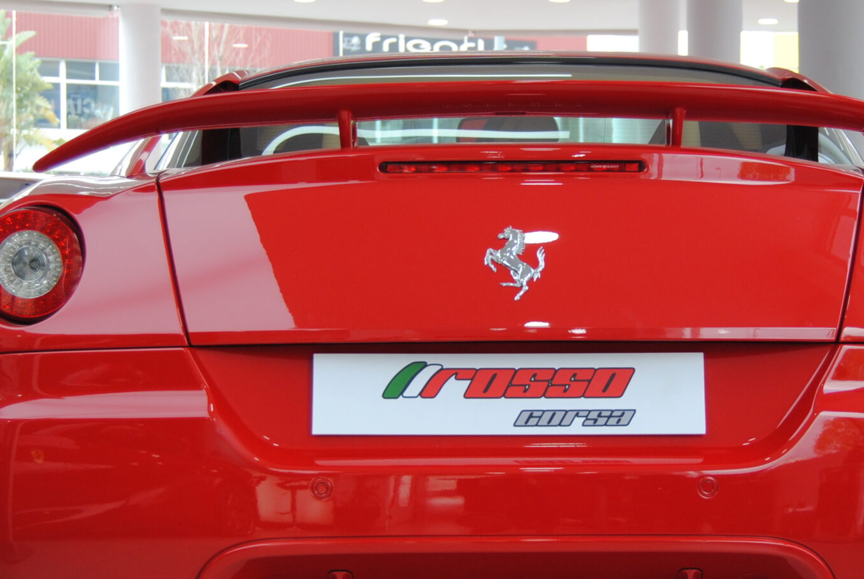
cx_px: 516
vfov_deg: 15.1
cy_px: 347
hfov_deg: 22.3
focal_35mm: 91
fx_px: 2187
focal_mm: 32
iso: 200
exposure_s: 1/60
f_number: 4.5
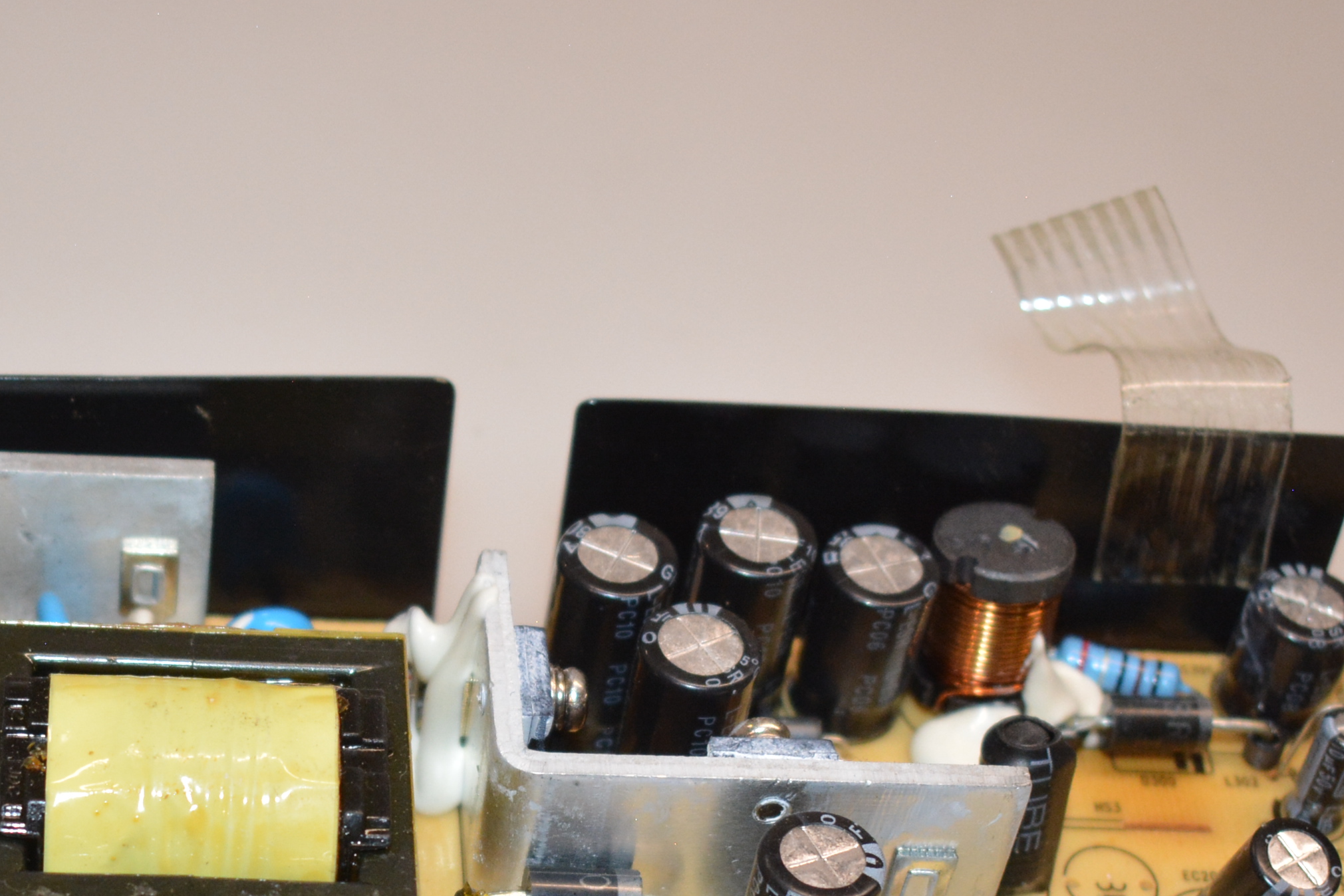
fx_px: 3364
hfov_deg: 22.4
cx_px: 340
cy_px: 984
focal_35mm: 90
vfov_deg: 14.8
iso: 800
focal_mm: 27
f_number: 4
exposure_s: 1/200
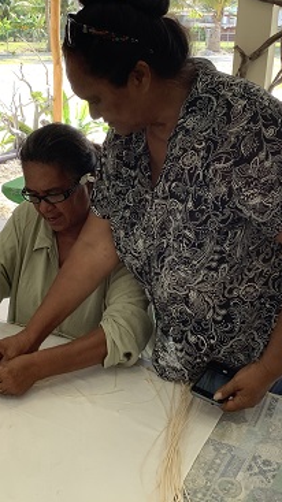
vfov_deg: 44.6
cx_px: 56
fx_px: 612
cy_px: 247
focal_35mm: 46
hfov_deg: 25.5
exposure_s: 1/120
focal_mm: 3.3
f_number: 2.4
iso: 40
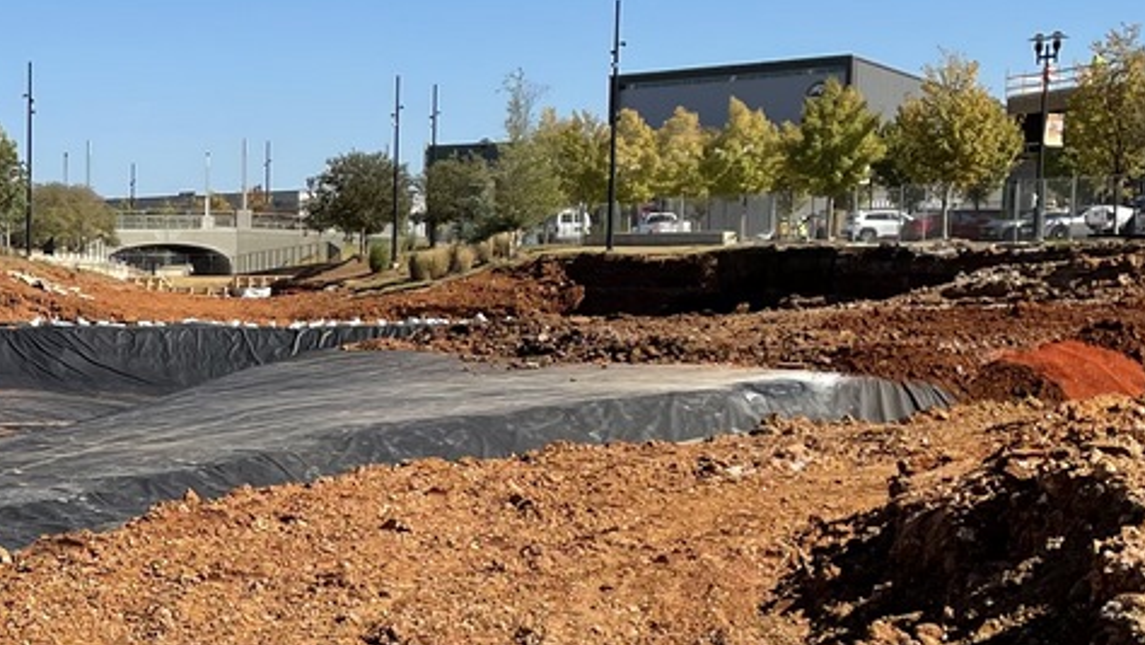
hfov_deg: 23.1
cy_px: 553
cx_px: -152
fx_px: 2612
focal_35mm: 86
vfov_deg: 14.0
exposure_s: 1/3040
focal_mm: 4.2
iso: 32
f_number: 1.6
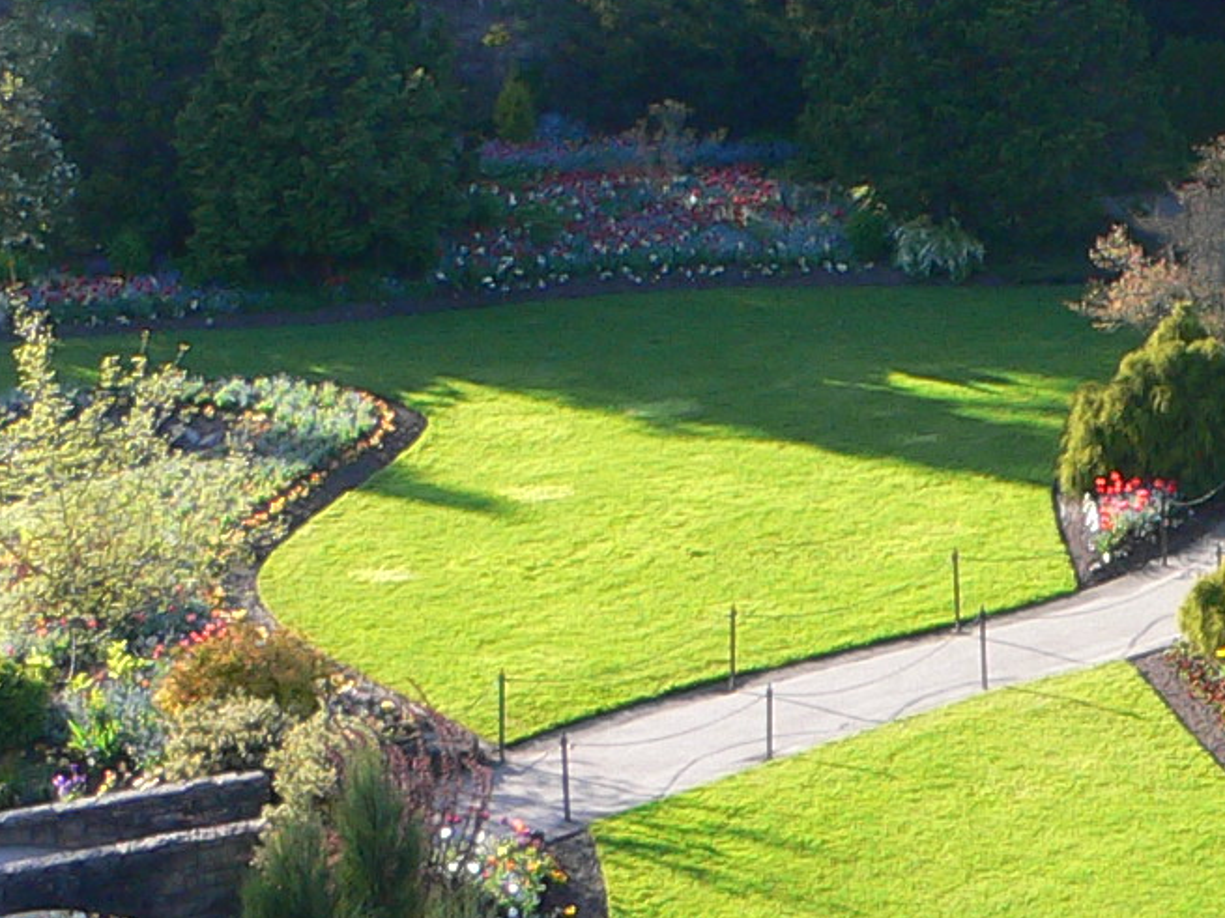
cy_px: 682
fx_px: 4246
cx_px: 1247
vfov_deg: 12.3
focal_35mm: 120
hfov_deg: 16.1
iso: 80
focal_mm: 5.2
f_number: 2.8
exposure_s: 1/50
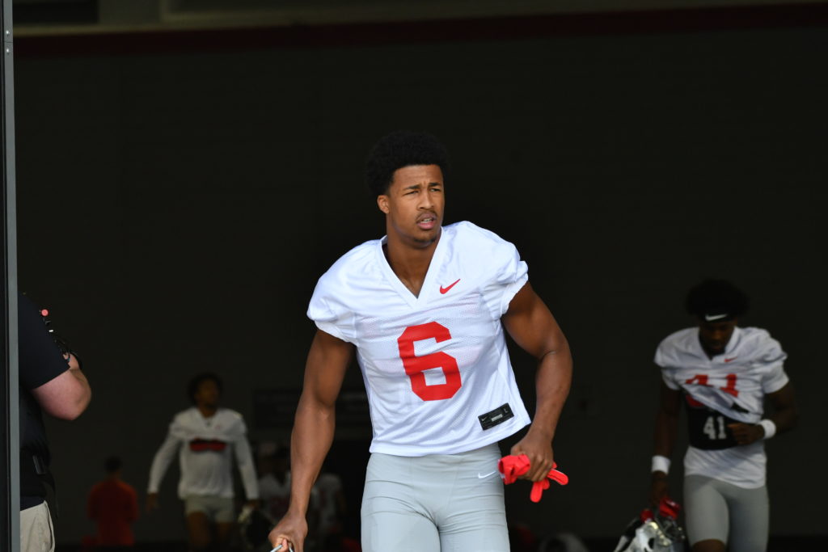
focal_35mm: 300
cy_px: 276
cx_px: 414
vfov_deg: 4.6
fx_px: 6900
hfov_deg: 6.9
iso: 1000
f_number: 7.1
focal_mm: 200
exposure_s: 1/640
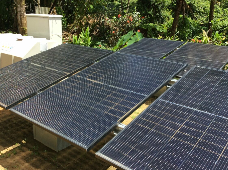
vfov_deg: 38.6
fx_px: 243
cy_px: 86
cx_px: 99
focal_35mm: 37
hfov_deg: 50.1
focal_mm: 3.3
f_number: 2.4
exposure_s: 1/805
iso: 32
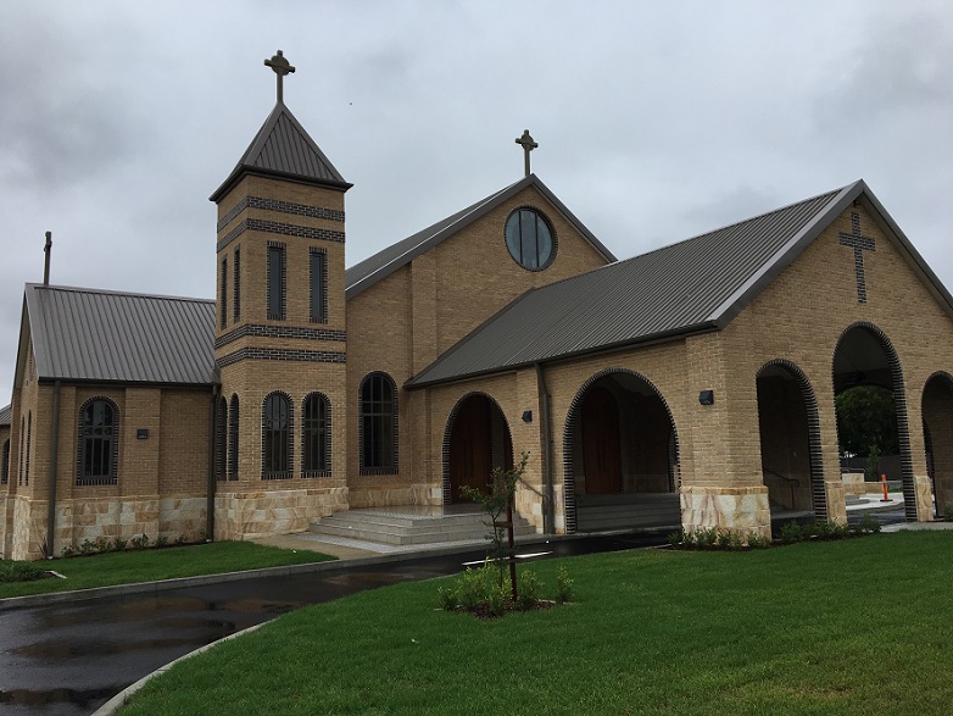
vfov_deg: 48.3
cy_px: 358
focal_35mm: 29
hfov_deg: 61.6
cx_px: 476
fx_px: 799
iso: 25
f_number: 2.2
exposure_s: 1/905
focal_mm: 4.15
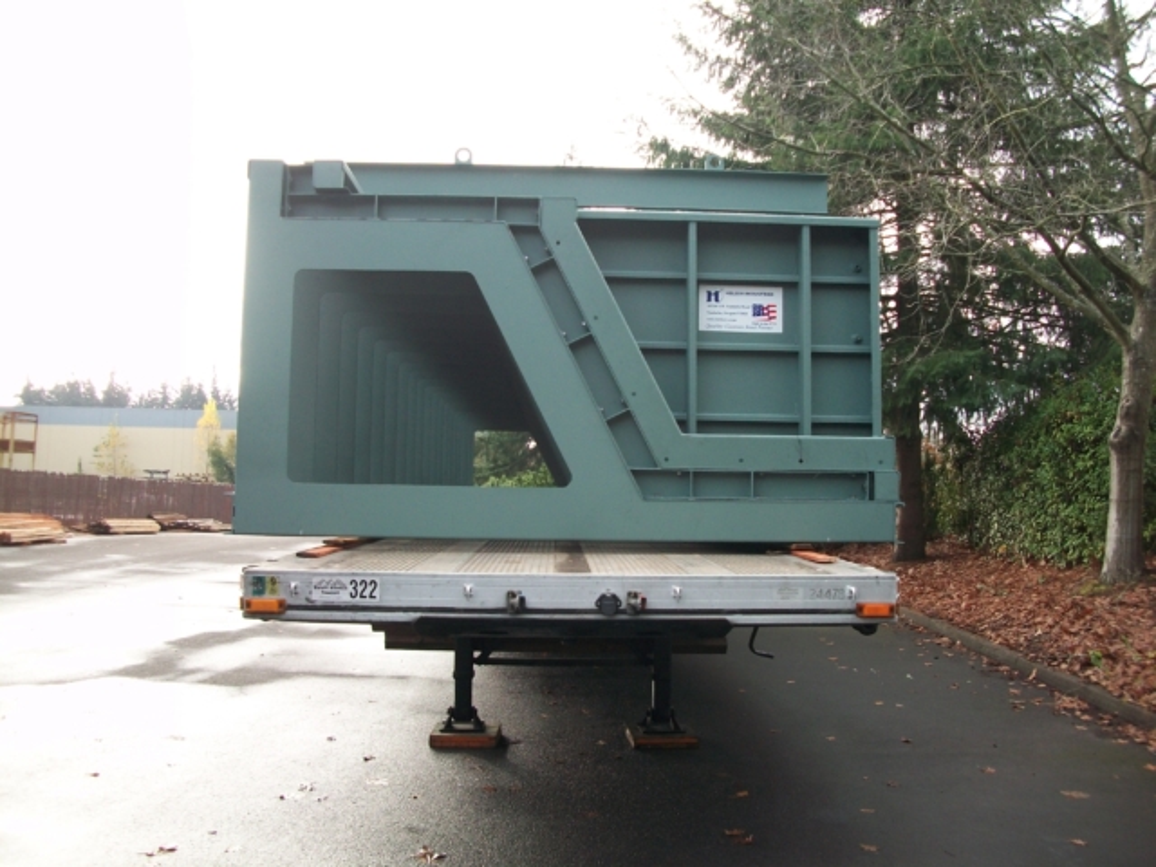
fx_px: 1069
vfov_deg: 44.2
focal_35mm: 32
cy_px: 434
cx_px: 578
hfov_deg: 56.8
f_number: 2.9
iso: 80
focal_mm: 5.7
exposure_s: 1/160
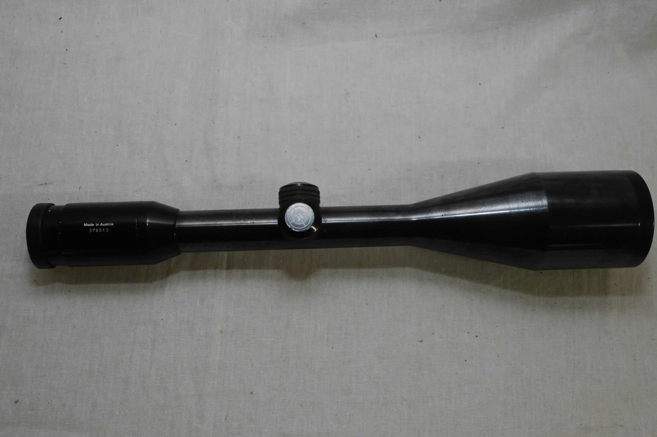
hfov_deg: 51.3
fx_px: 684
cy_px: 218
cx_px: 328
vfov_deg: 35.4
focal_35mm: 38
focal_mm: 25
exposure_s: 1/60
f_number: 7.1
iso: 1000
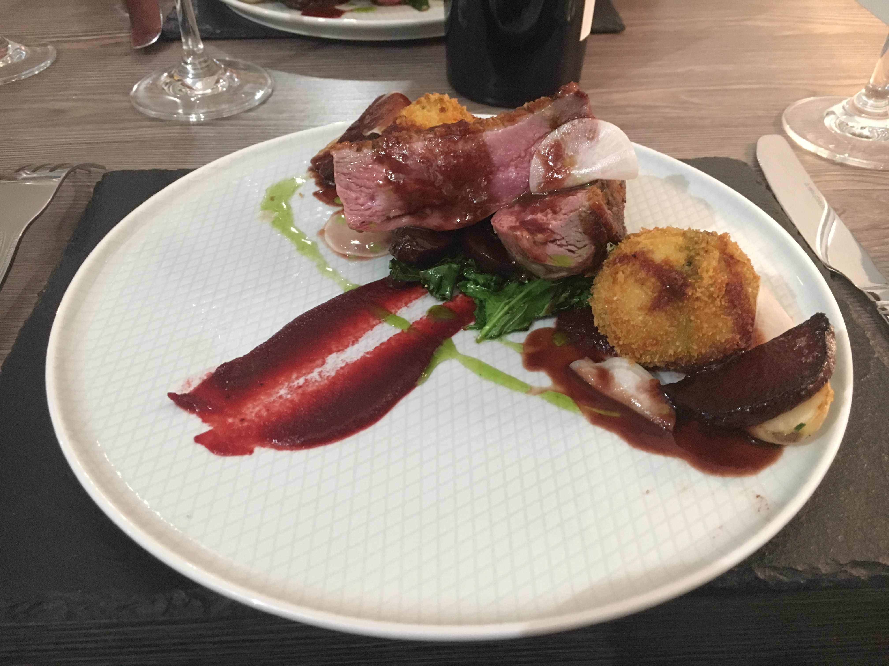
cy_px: 333
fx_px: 745
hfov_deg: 61.7
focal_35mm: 29
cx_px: 444
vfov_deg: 48.2
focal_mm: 4.15
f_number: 2.2
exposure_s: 1/17
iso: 400
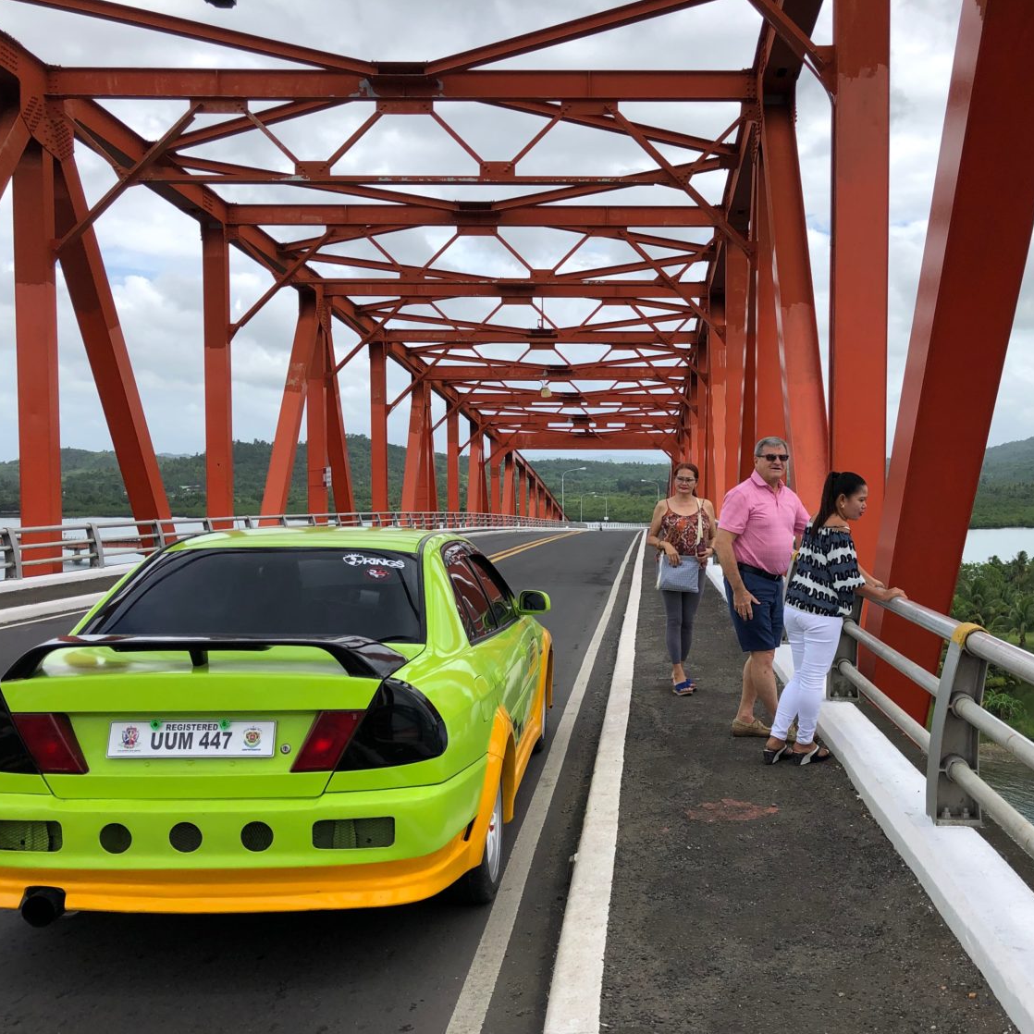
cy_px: 531
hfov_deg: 47.8
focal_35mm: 34
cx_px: 669
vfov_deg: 48.4
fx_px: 1149
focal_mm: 3.99
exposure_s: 1/1656
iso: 20
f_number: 1.8
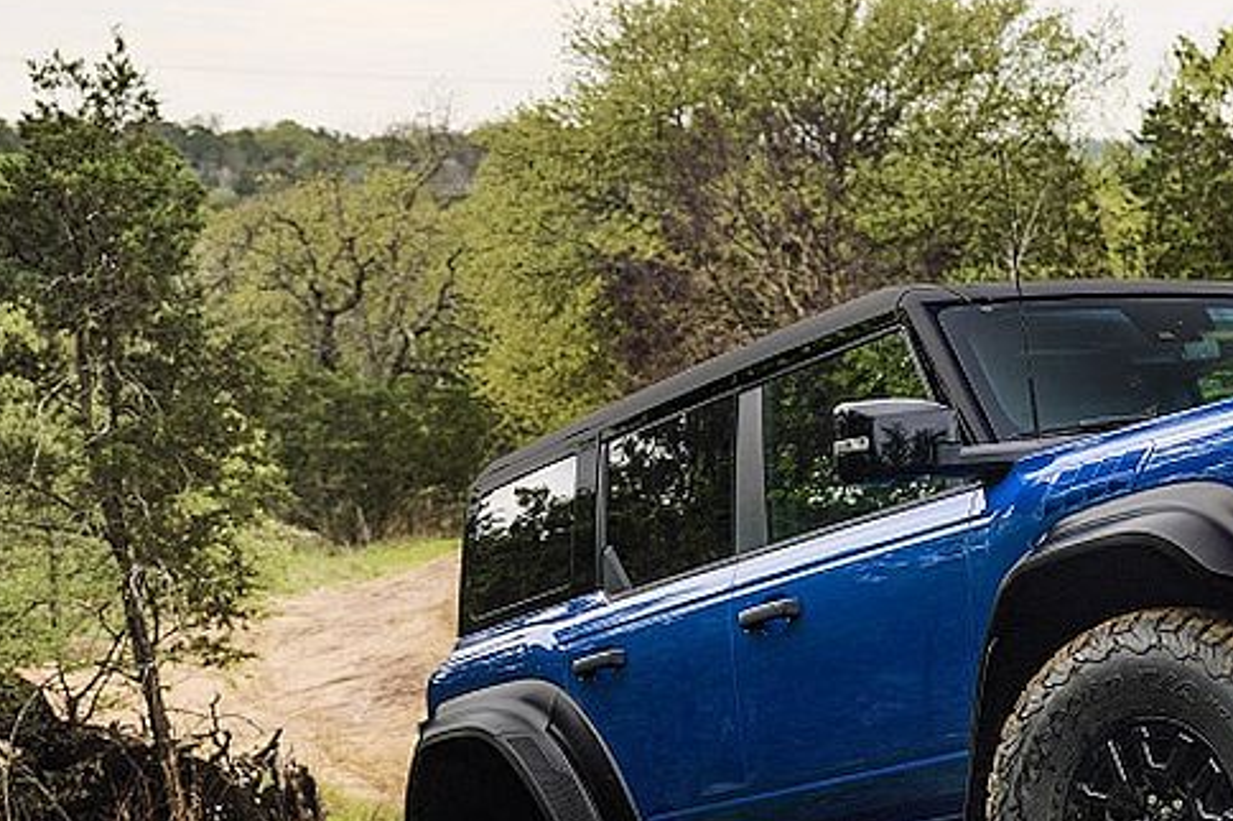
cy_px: 616
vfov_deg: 14.9
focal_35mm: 91
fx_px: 3115
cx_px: 1157
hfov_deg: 21.8
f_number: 3.5
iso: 100
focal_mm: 40
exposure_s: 1/400
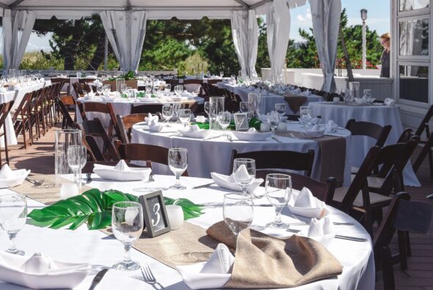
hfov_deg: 34.6
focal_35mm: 56
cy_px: 51
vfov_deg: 23.8
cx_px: 93
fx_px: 674
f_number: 7.1
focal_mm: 32
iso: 400
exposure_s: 1/1250
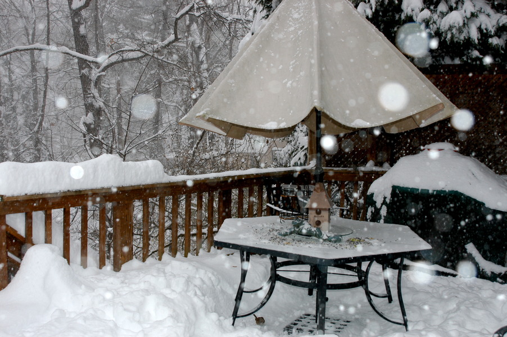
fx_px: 591
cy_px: 168
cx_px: 254
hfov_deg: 46.4
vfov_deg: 31.8
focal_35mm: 42
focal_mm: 28
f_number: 5.6
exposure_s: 1/180
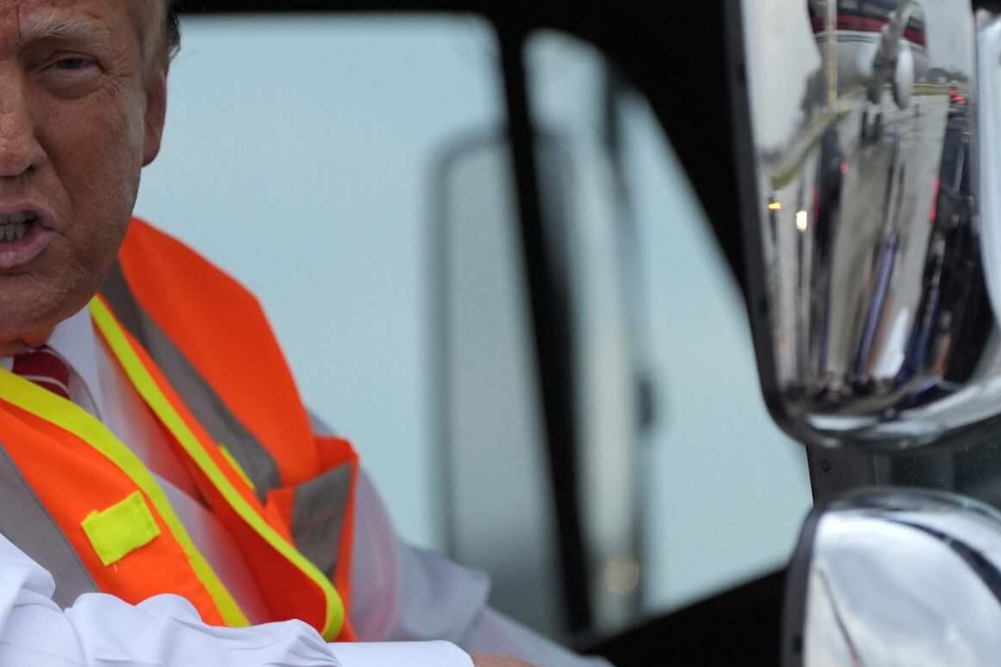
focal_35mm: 303
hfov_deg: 6.8
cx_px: 461
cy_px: 140
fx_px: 8423
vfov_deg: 4.5
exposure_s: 1/500
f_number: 2.8
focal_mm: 138
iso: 2000
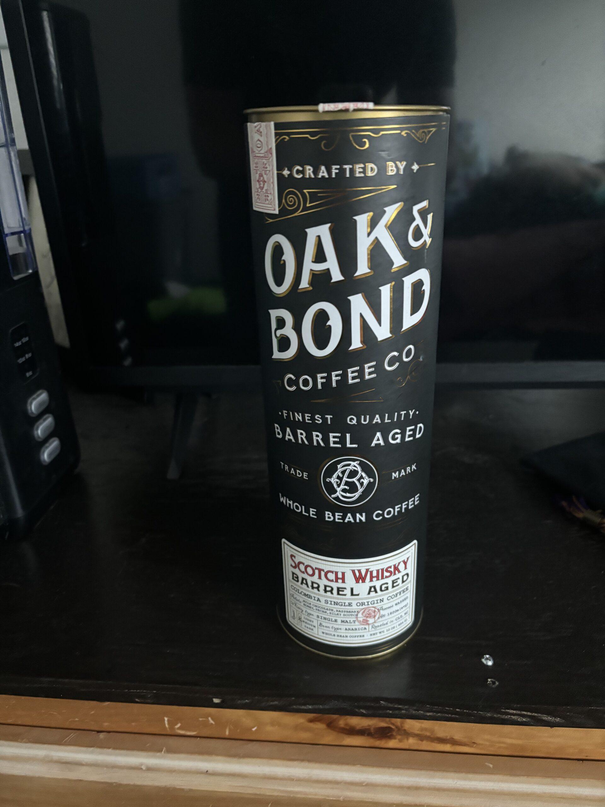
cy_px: 404
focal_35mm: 26
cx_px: 302
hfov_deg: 53.1
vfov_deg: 67.3
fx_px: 606
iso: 1000
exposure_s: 1/30
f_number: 1.6
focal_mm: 5.96
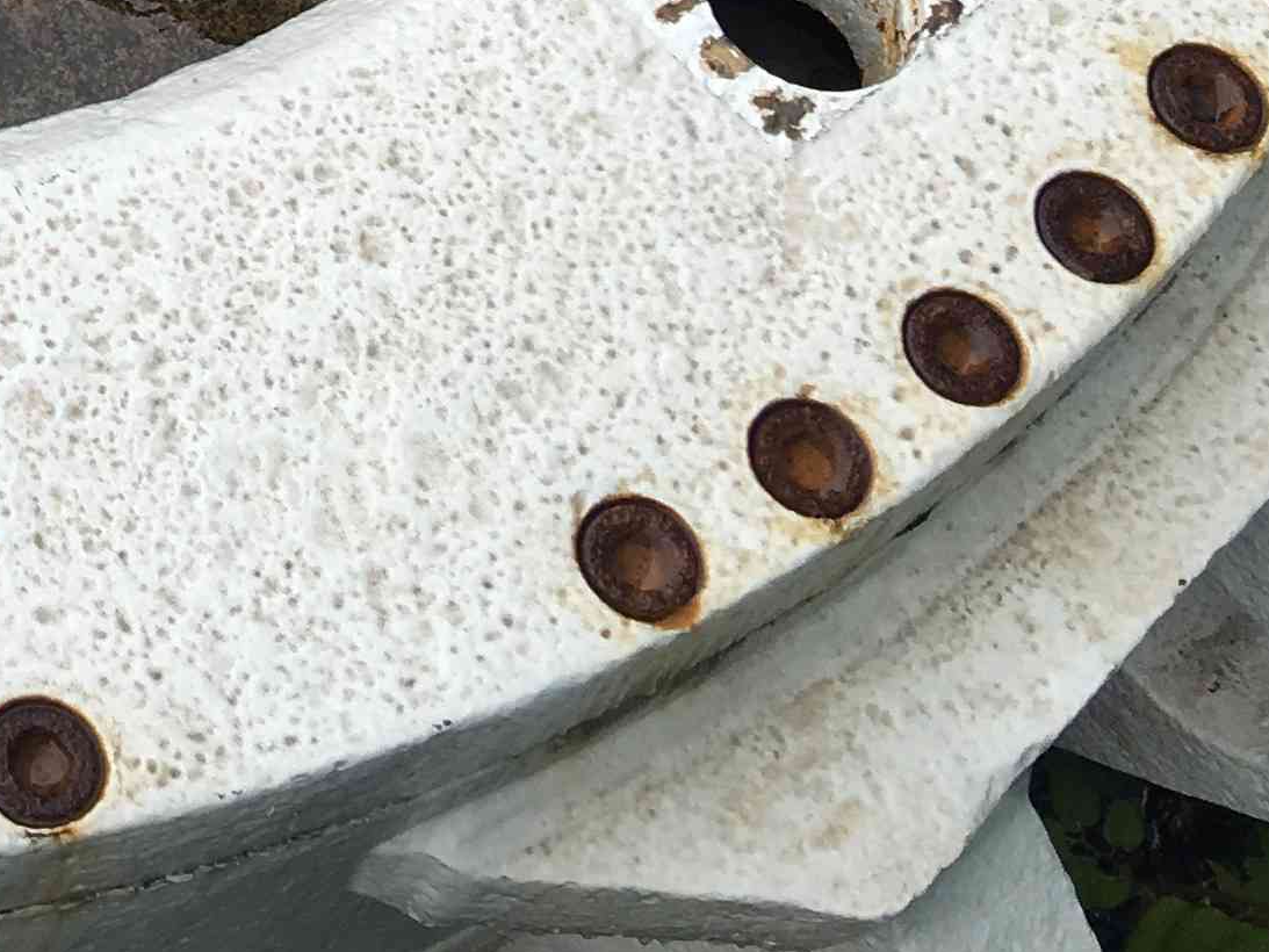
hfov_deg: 17.0
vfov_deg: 13.0
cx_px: -515
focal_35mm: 107
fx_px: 3923
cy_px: -519
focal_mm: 4.15
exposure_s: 1/413
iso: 25
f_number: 2.2
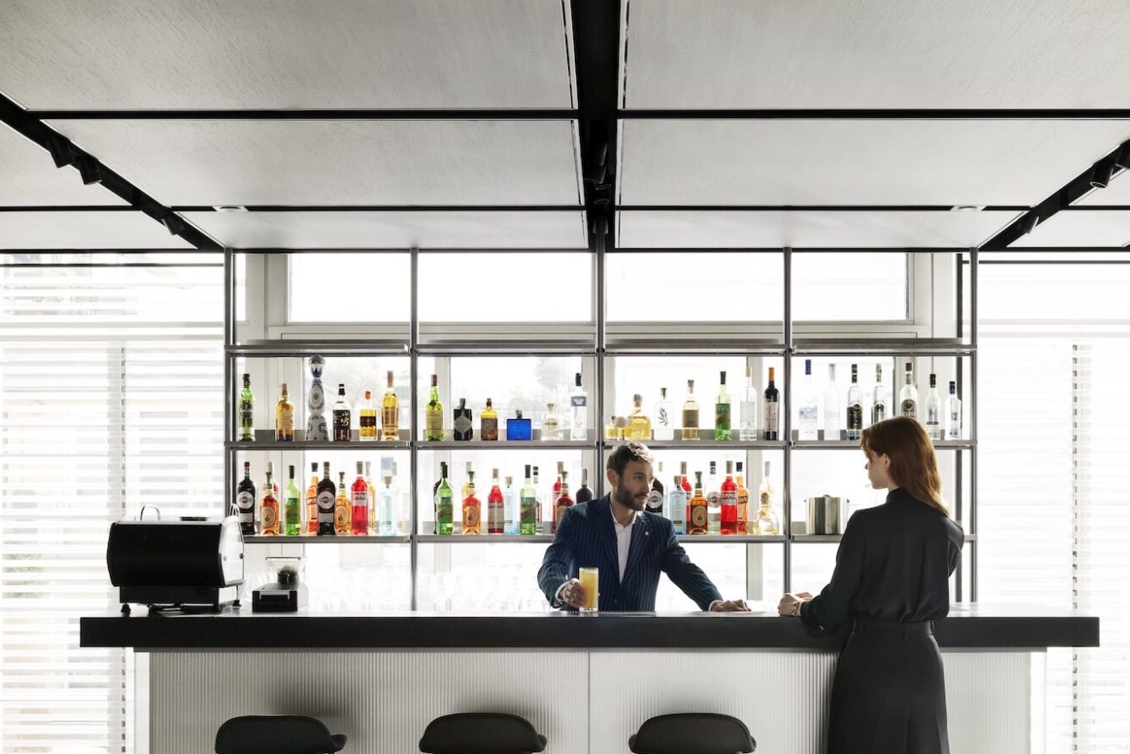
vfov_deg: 24.9
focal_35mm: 54
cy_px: 538
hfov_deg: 36.9
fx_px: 1695
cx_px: 576
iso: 1600
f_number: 6.8
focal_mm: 35
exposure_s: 1/500
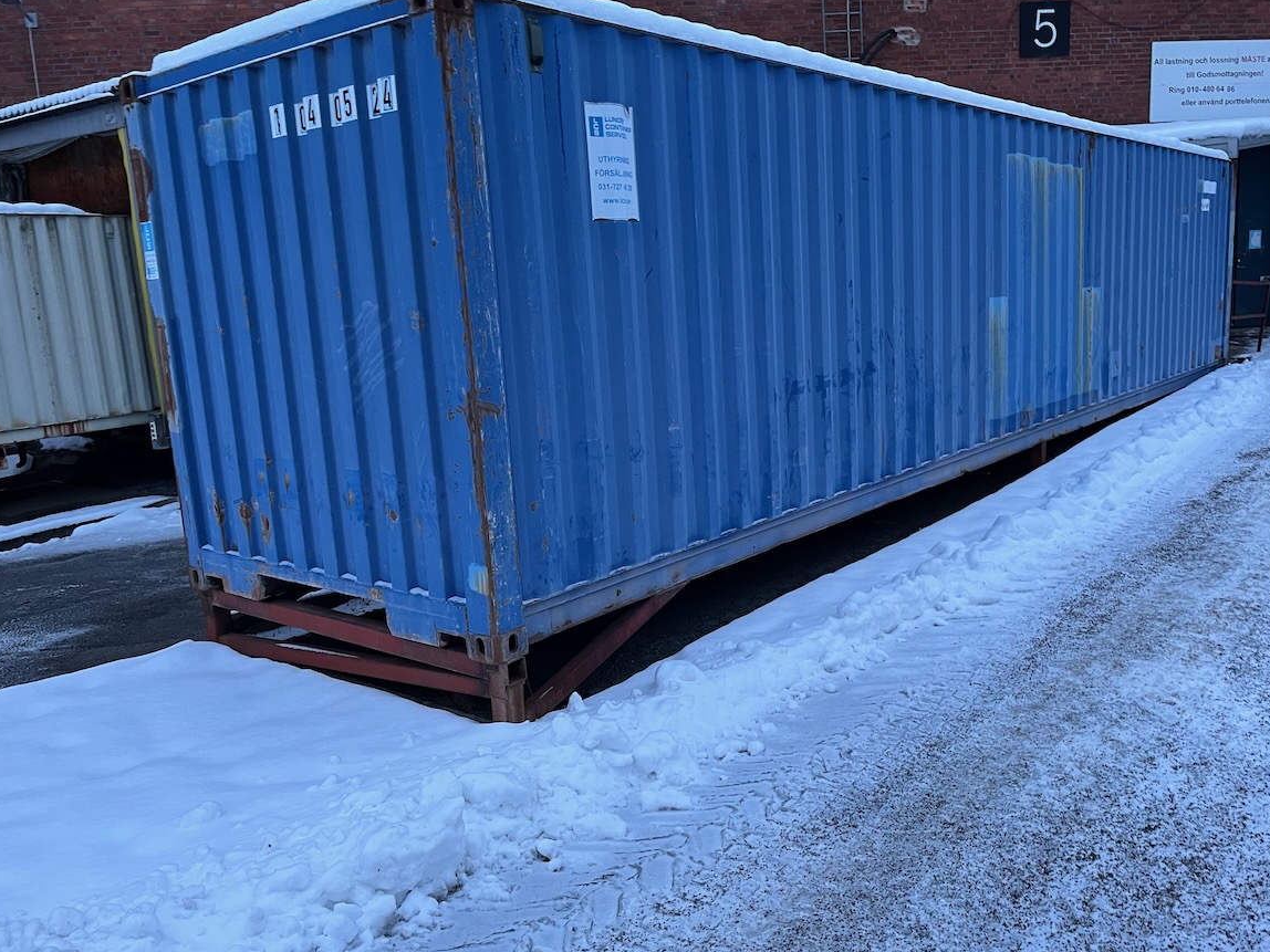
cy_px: 474
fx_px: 1064
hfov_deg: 61.6
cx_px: 685
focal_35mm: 29
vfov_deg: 48.2
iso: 160
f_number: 1.6
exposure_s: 1/50
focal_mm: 5.1
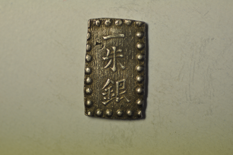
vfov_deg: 15.2
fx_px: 582
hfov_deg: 22.6
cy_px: 78
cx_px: 116
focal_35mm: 90
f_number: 4.5
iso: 400
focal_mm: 60
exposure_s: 1/320
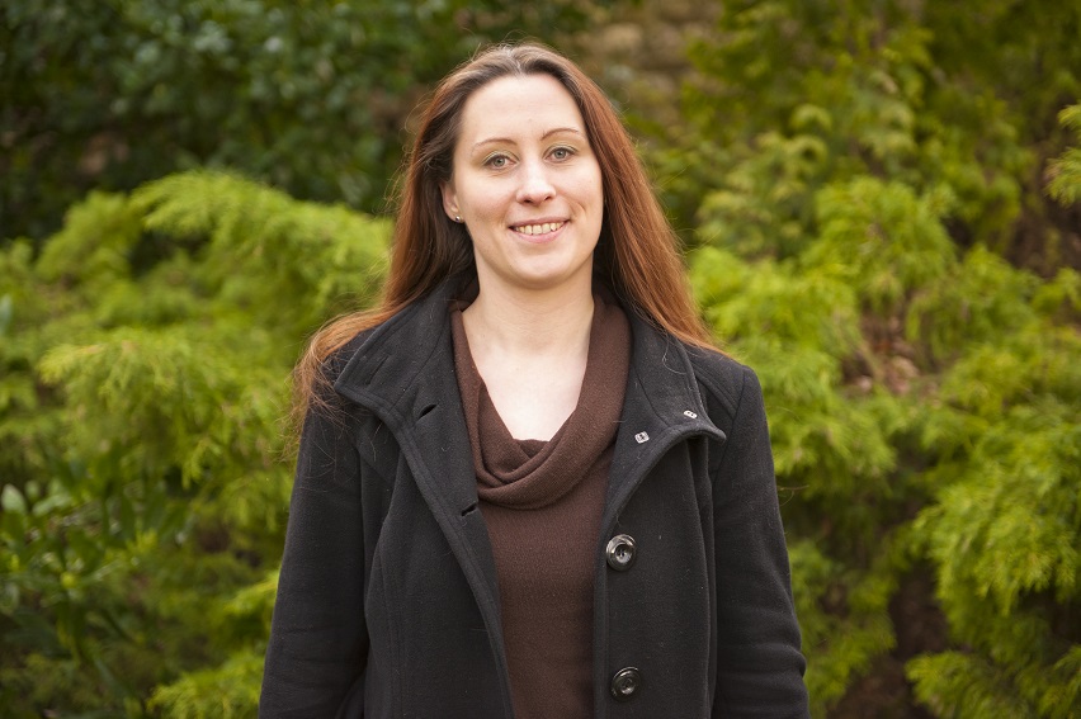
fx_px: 1861
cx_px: 540
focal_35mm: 62
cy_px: 360
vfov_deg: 21.9
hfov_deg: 32.4
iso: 1250
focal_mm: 62
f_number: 2.8
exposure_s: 1/100
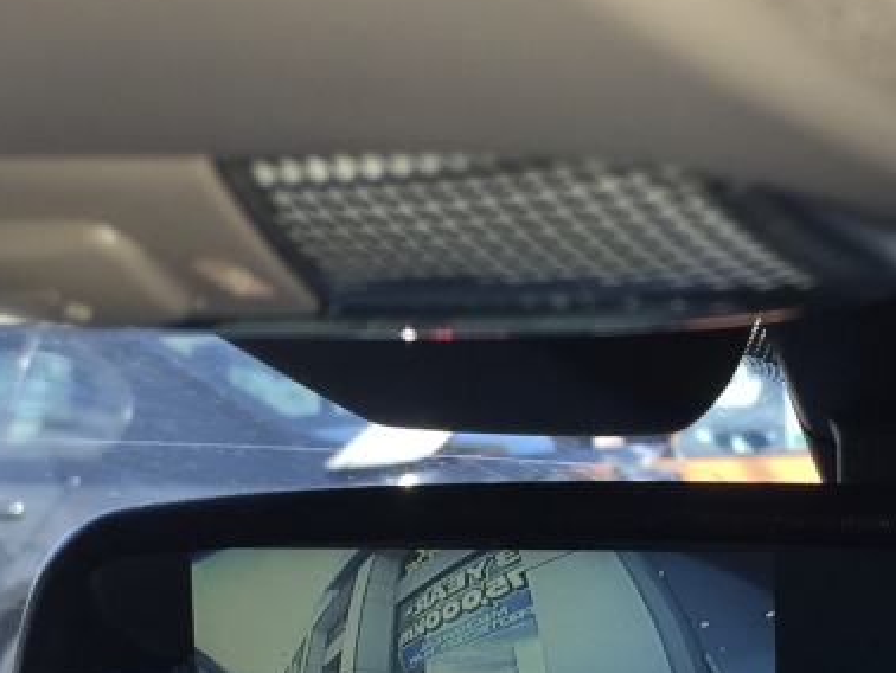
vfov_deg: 16.0
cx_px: 614
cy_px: 462
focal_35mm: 92
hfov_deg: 21.2
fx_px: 2383
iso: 32
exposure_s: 1/197
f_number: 2.2
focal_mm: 4.15
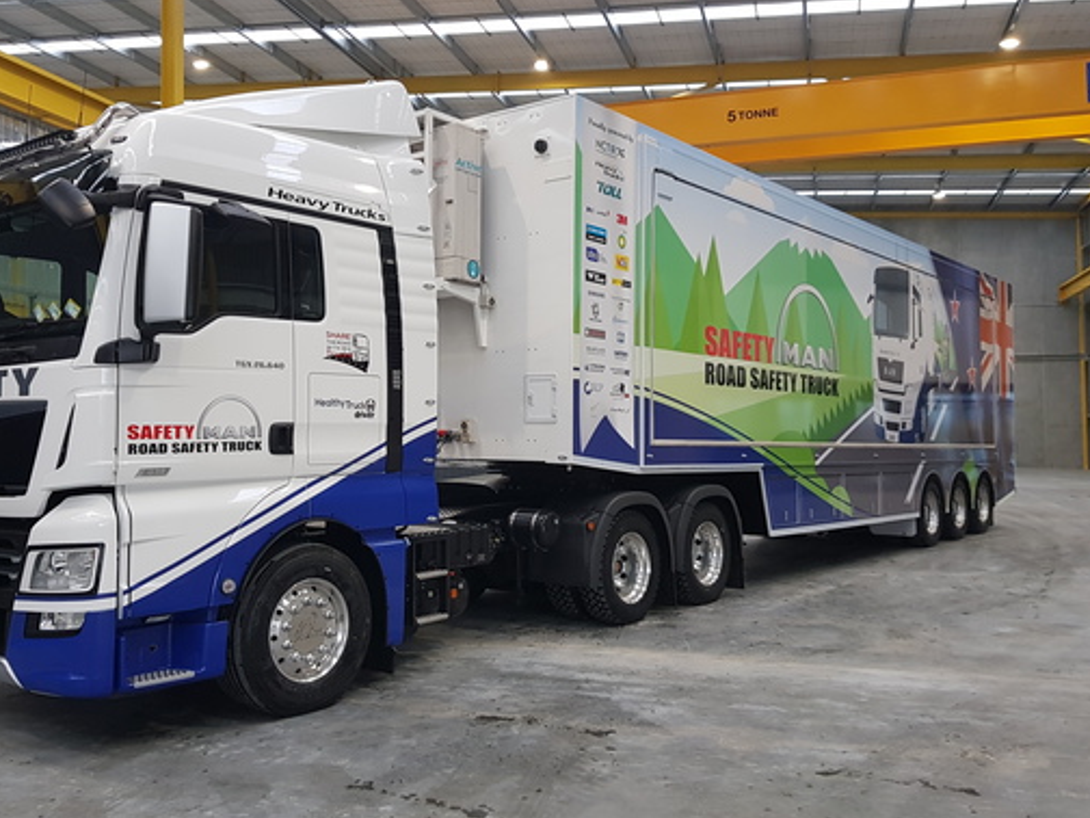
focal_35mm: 33
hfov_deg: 55.1
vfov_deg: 42.9
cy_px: 385
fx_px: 1039
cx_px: 465
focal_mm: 4.2
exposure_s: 1/50
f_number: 1.7
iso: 100
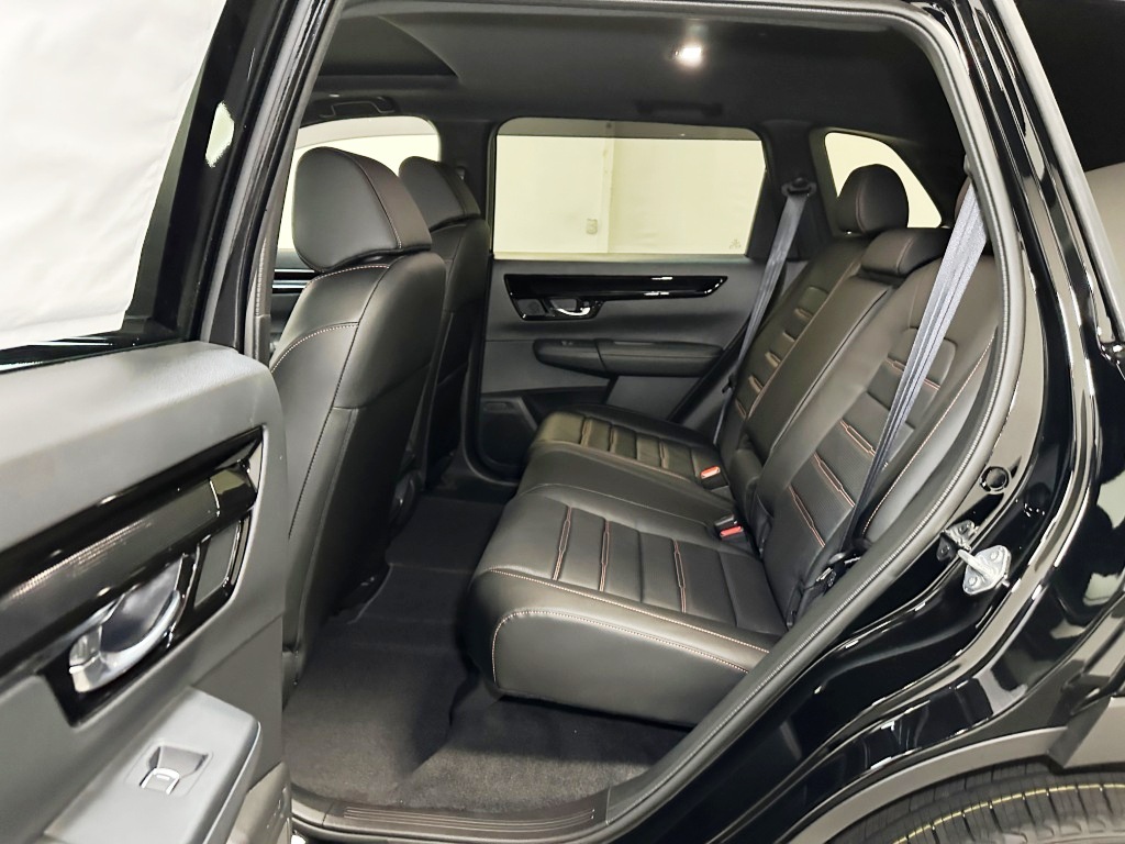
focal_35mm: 24
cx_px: 562
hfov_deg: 71.6
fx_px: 780
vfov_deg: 56.8
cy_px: 422
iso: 1000
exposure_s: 1/30
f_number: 1.78
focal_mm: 6.86
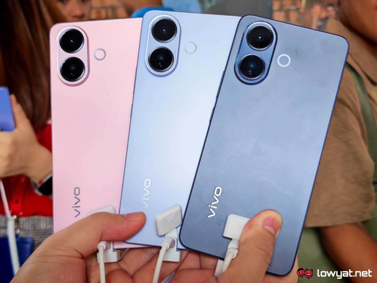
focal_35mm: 46
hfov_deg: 41.3
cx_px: 188
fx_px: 501
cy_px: 142
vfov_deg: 31.5
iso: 50
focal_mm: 5.4
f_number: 1.6
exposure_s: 1/100
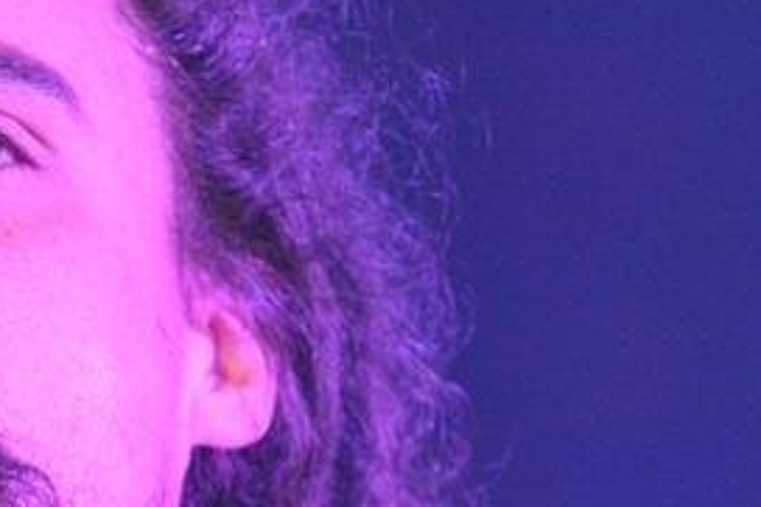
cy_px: 608
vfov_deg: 1.5
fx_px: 18738
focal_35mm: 887
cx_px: -238
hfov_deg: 2.3
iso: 1000
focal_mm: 150
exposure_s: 1/400
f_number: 3.2
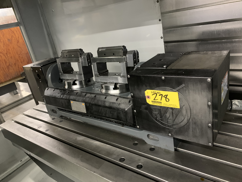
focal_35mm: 26
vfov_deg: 53.1
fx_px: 182
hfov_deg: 67.3
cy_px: 91
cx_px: 121
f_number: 1.8
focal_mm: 4.25
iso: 800
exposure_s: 1/29
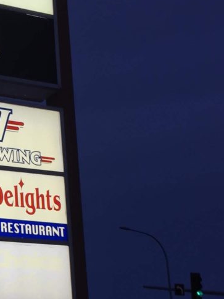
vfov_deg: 21.1
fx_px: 794
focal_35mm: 92
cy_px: 232
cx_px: -72
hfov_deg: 15.3
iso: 40
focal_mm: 4.15
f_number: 2.2
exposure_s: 1/60
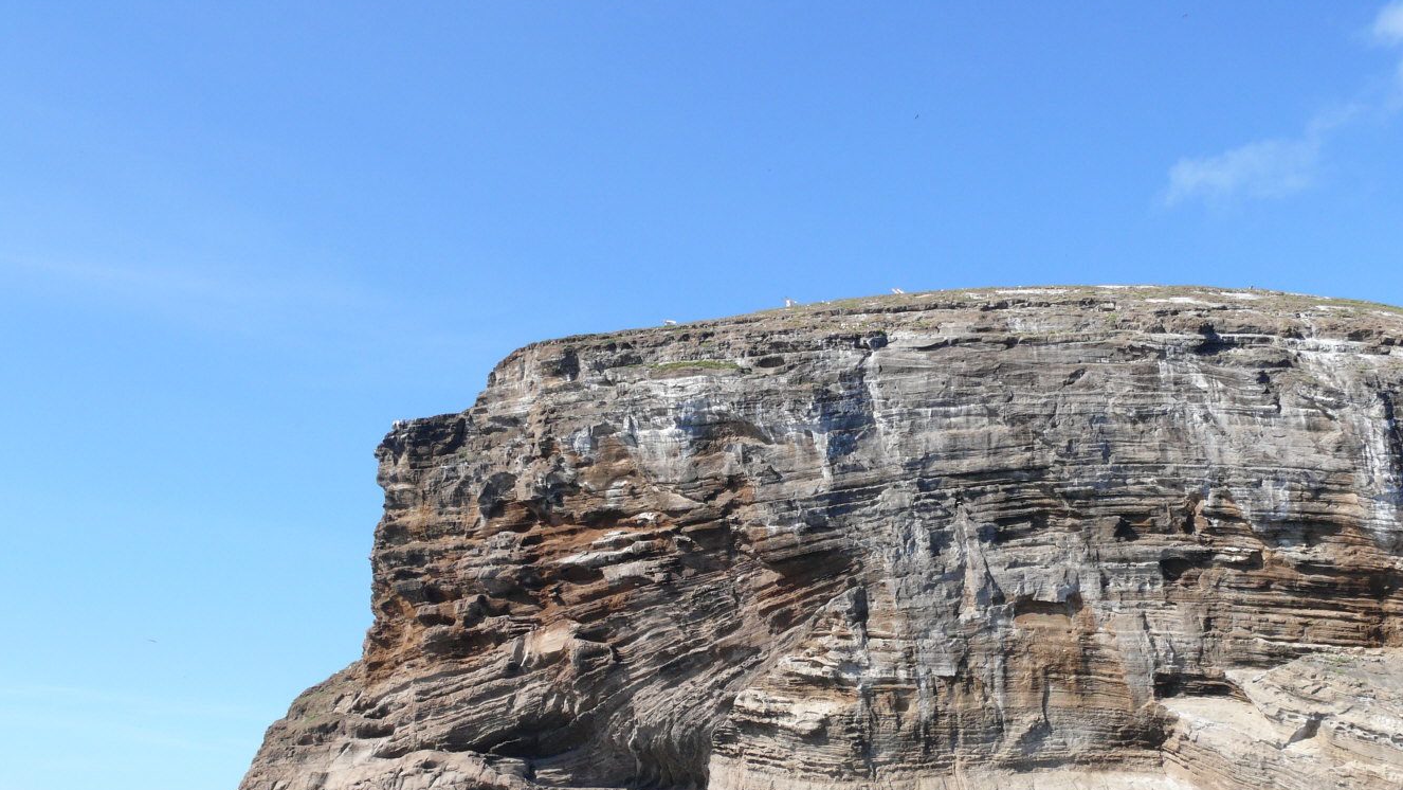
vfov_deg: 25.7
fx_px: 1711
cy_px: 576
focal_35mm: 46
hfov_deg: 44.5
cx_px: 795
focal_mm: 7.4
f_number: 5.6
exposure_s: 1/320
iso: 100
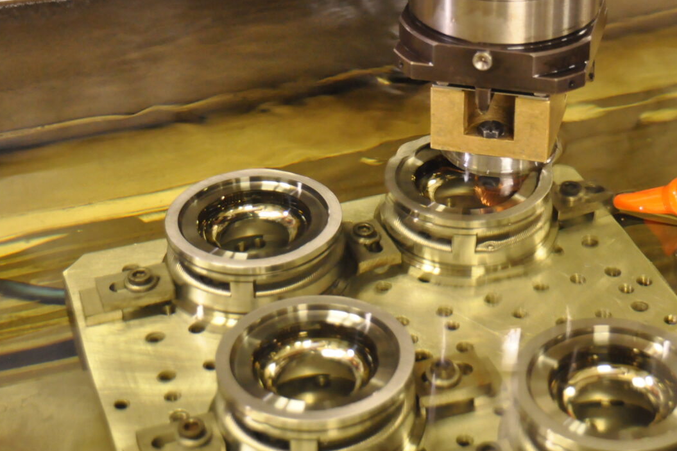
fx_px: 1805
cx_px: 432
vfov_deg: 14.2
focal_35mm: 96
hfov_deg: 21.2
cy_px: 182
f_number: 4.5
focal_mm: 44
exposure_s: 1/15
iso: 2000
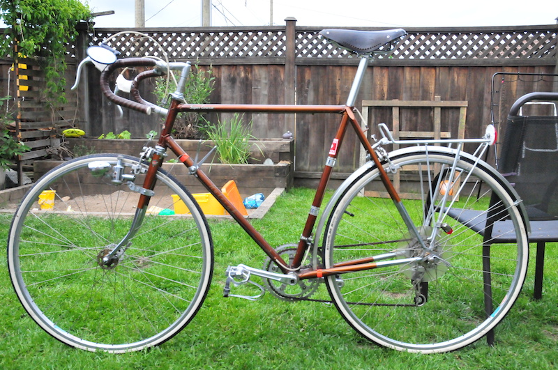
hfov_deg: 51.3
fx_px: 580
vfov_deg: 35.4
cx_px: 279
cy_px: 185
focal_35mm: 38
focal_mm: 25
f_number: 7.1
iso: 3200
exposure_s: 1/640
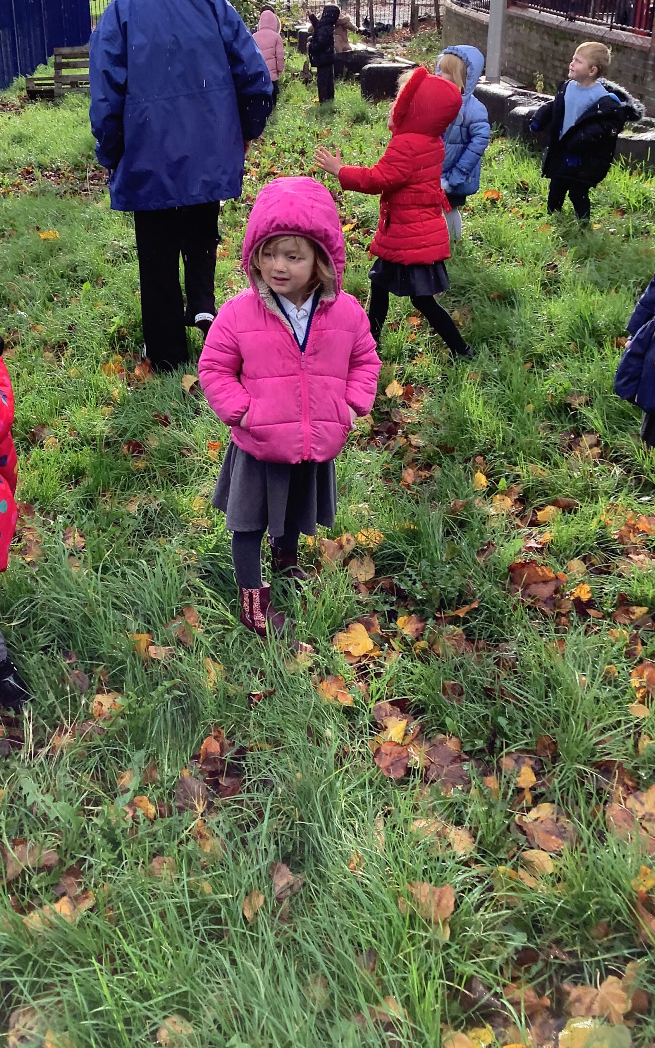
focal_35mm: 38
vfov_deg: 51.4
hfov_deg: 33.4
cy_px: 469
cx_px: 244
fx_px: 1085
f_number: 2.4
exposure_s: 1/125
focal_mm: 3.3
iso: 25
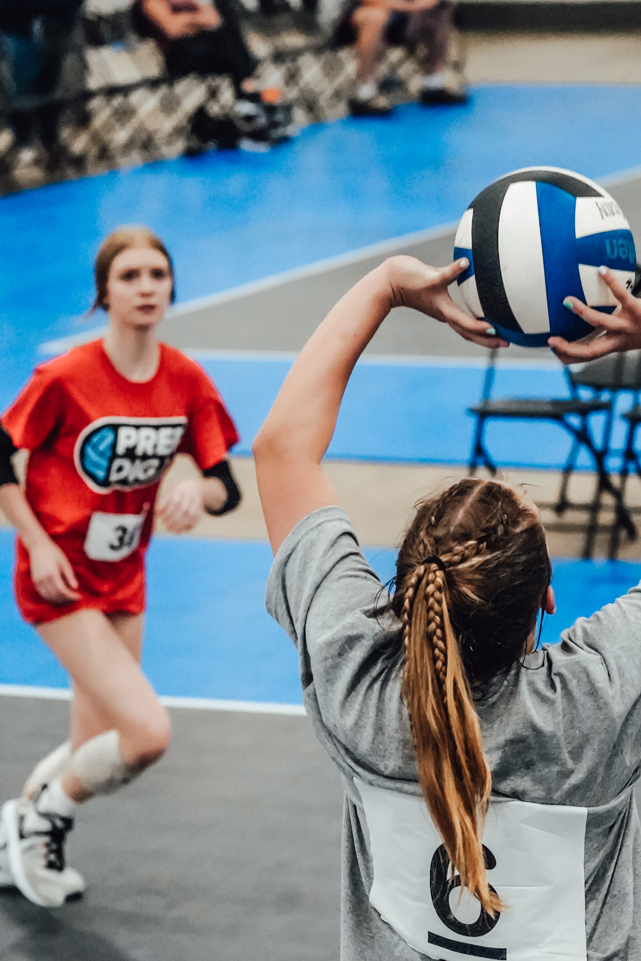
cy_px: 611
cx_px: 364
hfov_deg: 8.5
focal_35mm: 161
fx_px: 4301
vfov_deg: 12.7
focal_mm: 100
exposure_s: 1/2000
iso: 12800
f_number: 4.5
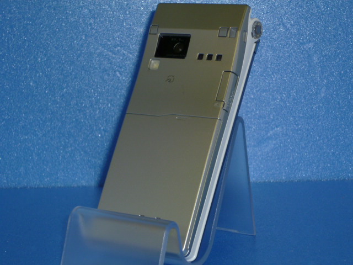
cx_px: 176
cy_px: 132
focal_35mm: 98
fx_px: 999
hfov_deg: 20.0
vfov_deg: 15.1
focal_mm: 17.4
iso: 125
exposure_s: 1/50
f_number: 5.7
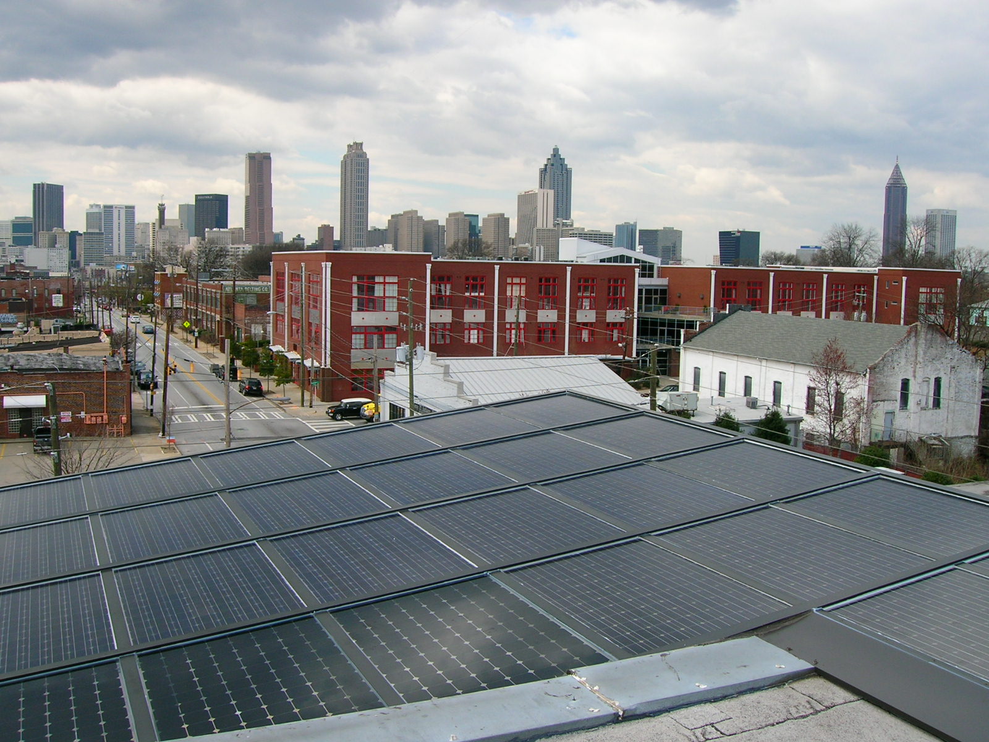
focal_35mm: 34
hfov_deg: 54.0
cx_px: 494
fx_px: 971
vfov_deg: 41.8
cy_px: 371
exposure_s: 1/297
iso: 50
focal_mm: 5.7
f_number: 4.9
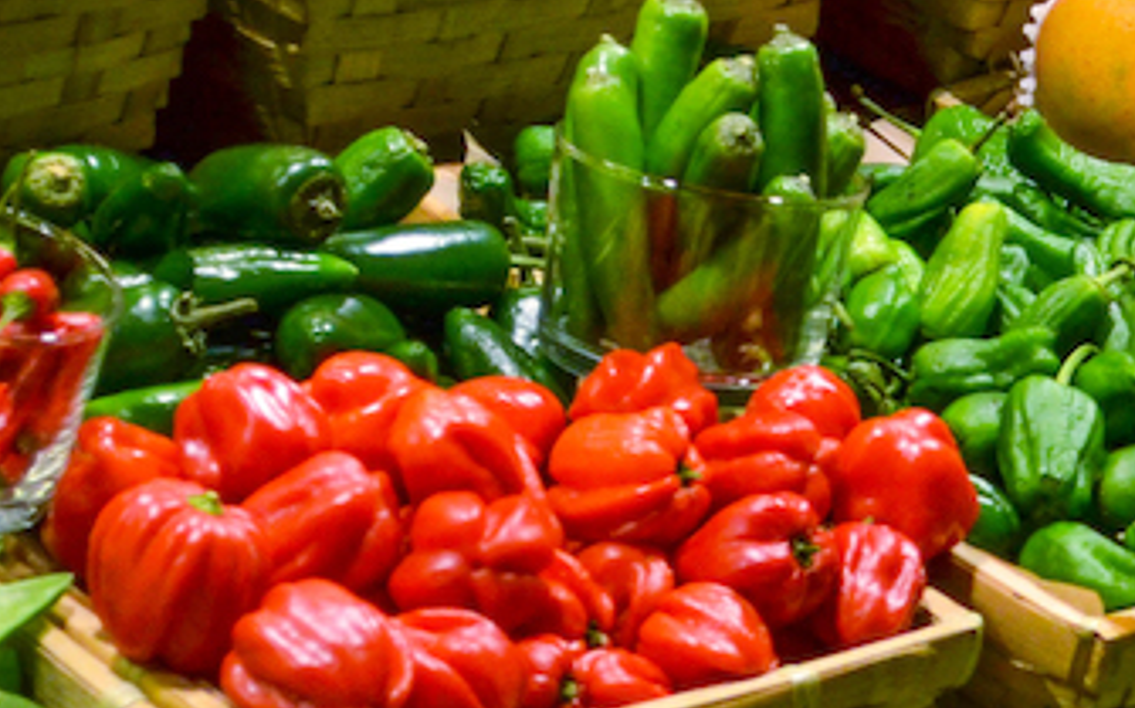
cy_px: 823
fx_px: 6493
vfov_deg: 6.2
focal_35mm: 210
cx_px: 1281
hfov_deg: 9.9
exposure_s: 1/125
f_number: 5
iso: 500
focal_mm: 36
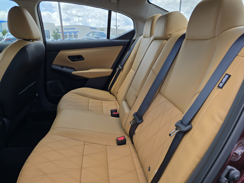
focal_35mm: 23
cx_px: 122
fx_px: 162
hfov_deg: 73.9
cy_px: 92
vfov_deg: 58.9
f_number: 1.7
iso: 12
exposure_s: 1/259
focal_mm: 6.3
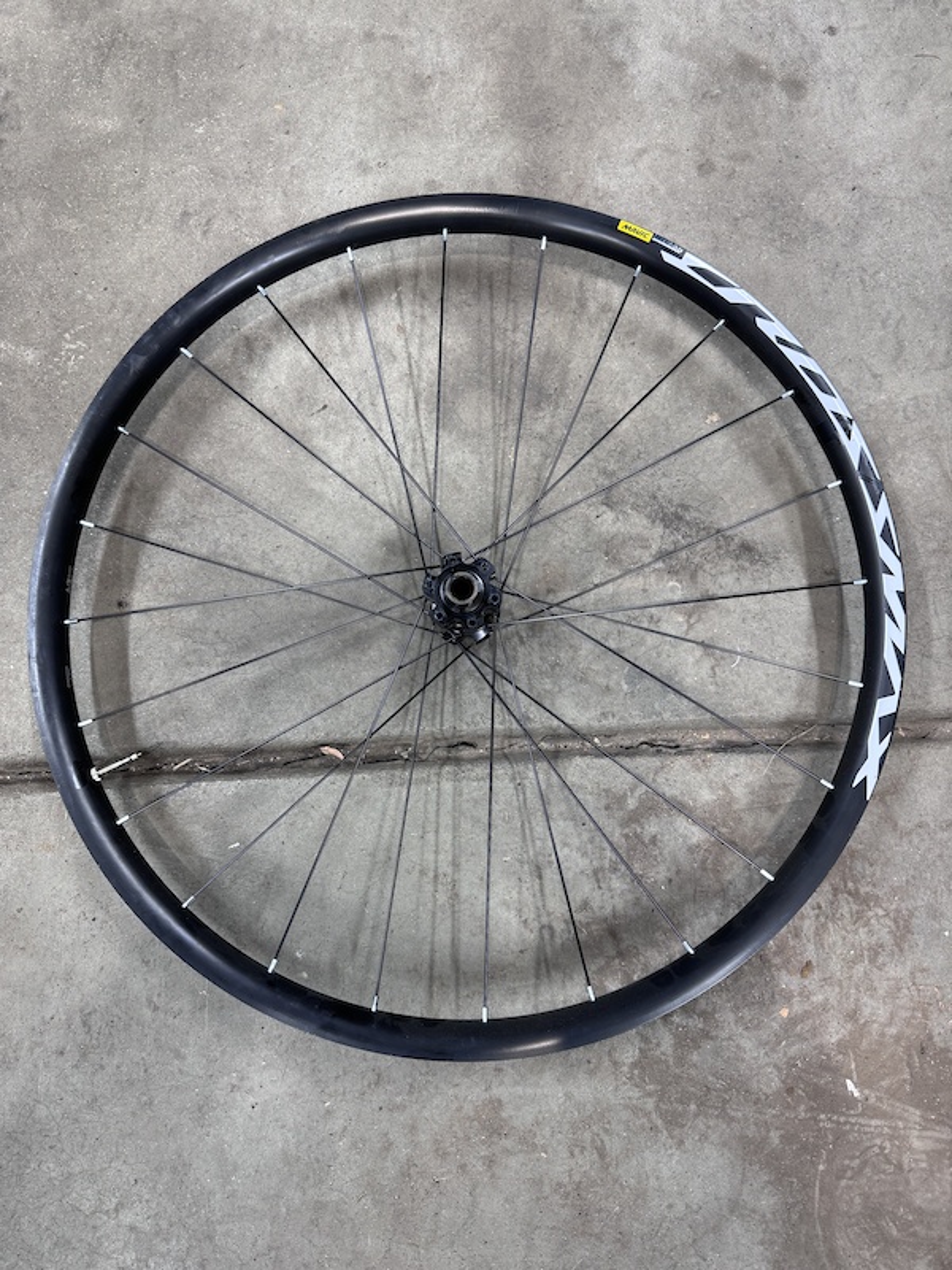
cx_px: 476
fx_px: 880
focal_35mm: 24
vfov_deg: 71.6
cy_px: 635
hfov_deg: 56.8
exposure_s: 1/60
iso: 125
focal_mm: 6.86
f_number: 1.78
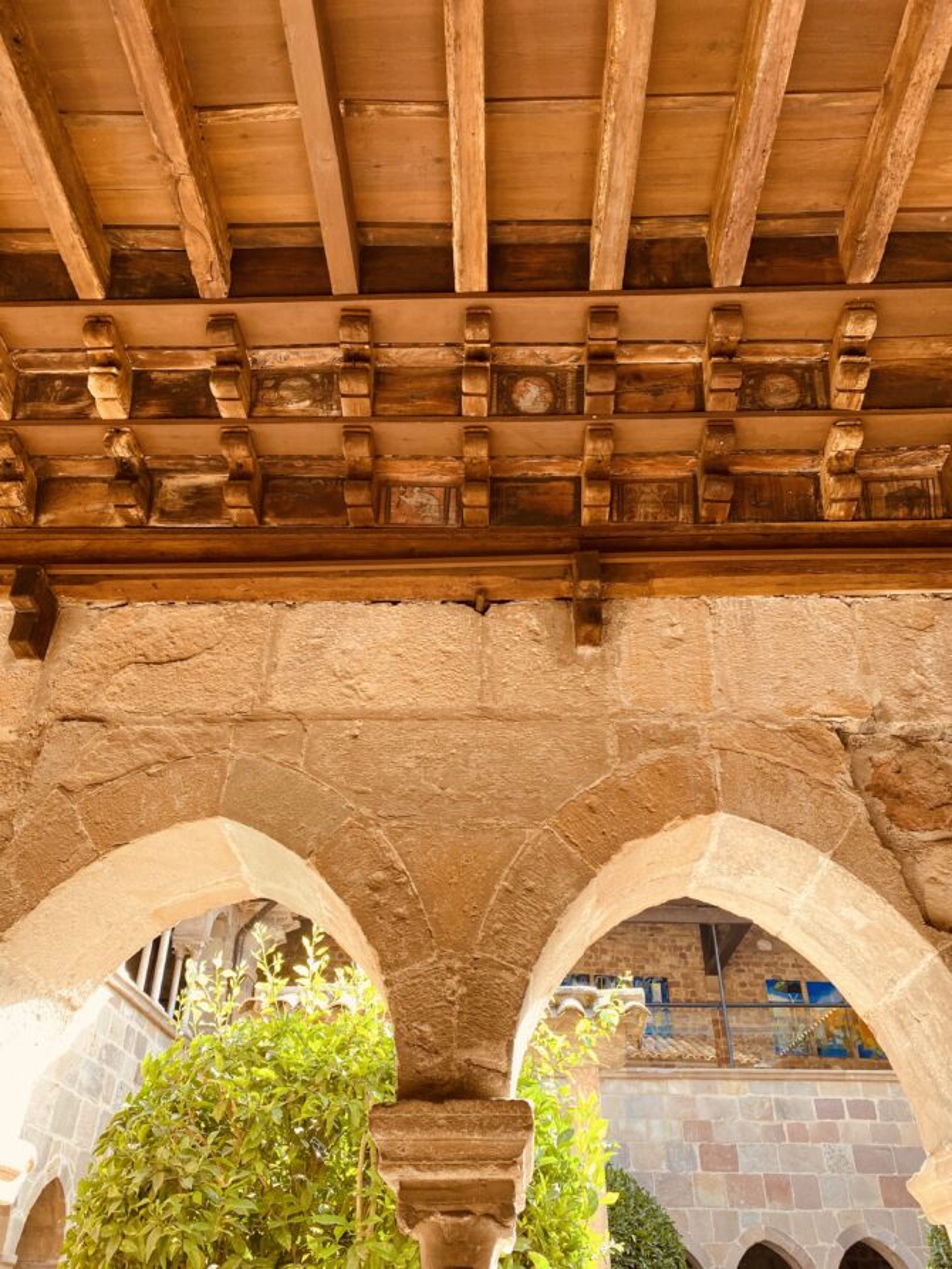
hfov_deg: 53.1
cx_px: 476
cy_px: 634
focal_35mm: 26
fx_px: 953
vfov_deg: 67.3
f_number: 1.8
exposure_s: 1/121
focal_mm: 4.25
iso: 64
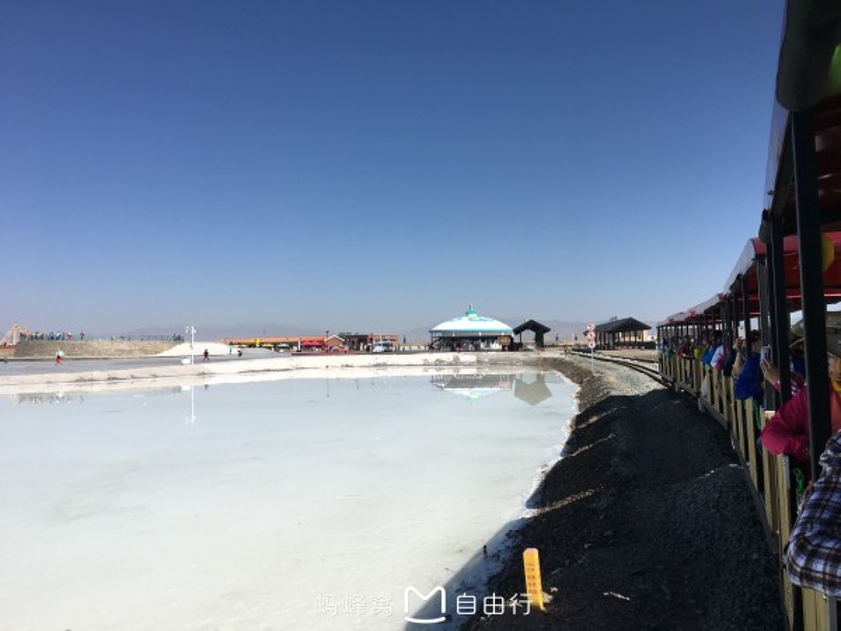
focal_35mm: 29
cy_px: 316
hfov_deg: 61.7
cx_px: 420
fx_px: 705
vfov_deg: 48.2
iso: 25
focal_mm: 4.15
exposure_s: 1/2959
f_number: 2.2
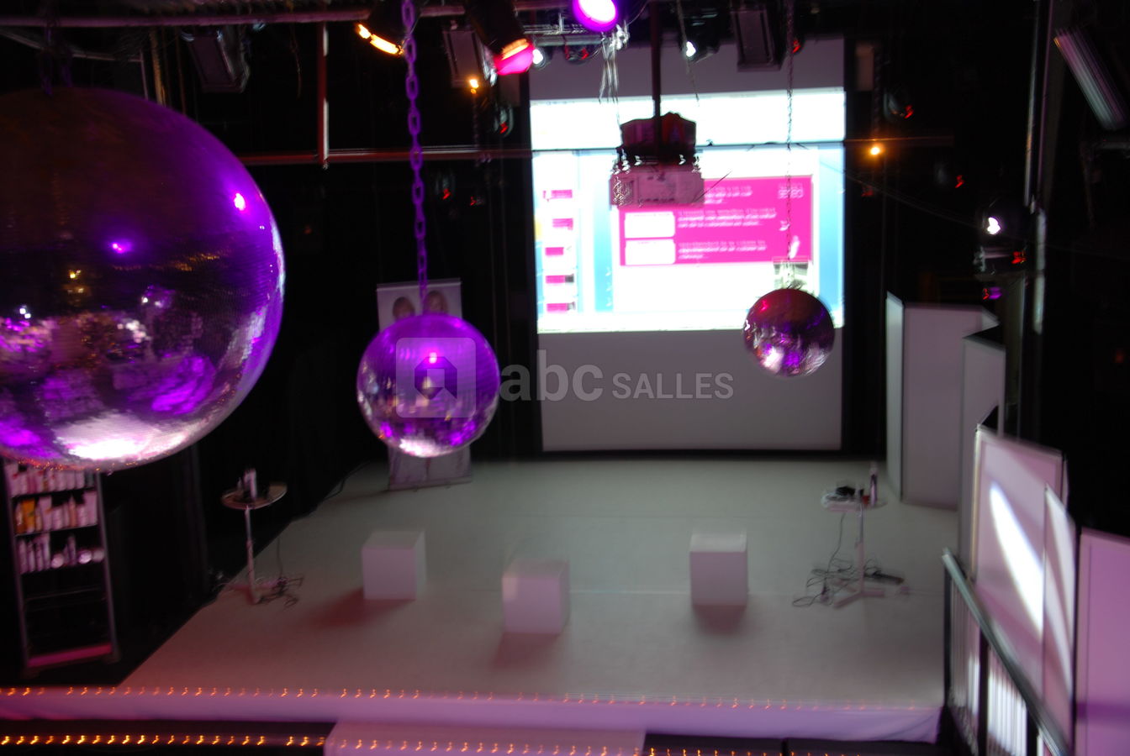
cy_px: 378
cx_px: 565
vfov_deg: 30.0
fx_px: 1414
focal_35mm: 45
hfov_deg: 43.6
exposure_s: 1/1.3
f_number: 4.2
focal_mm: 30
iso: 100
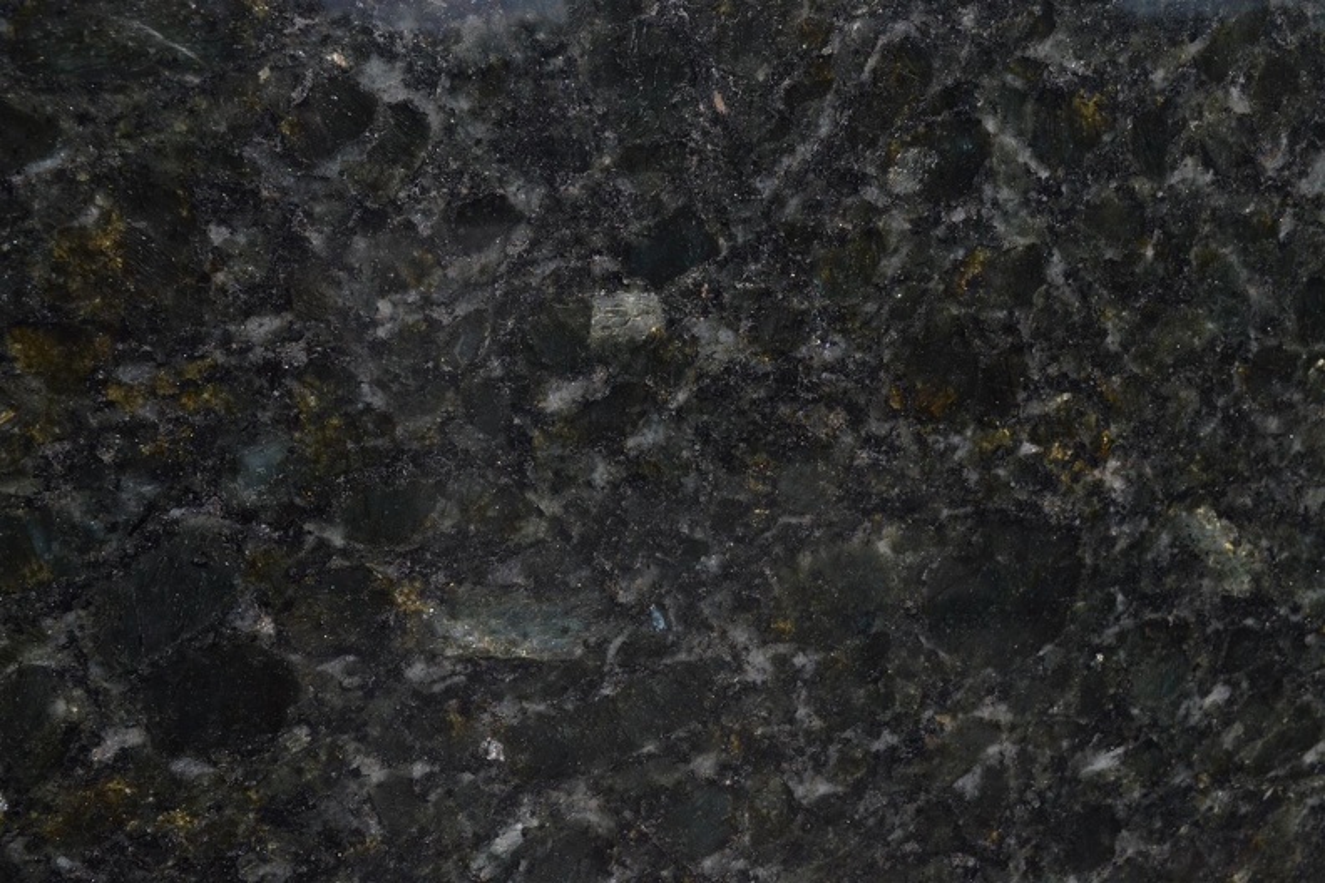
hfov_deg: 53.1
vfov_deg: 36.9
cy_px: 442
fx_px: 1325
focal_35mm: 36
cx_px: 662
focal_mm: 24
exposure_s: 1/1000
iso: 800
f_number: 13
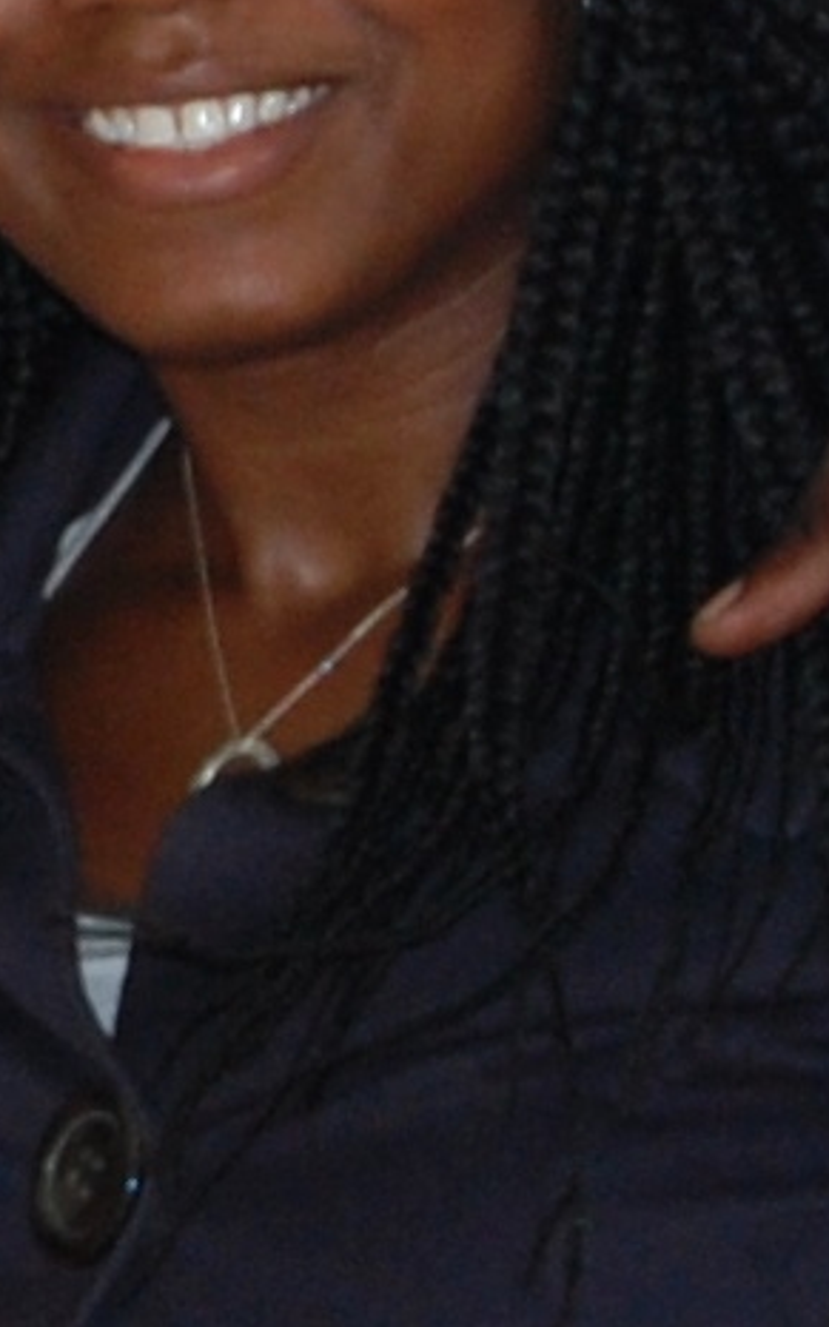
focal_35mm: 446
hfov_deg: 2.9
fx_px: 16132
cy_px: 177
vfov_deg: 4.7
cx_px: -1232
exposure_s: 1/60
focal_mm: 46
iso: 400
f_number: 5.3
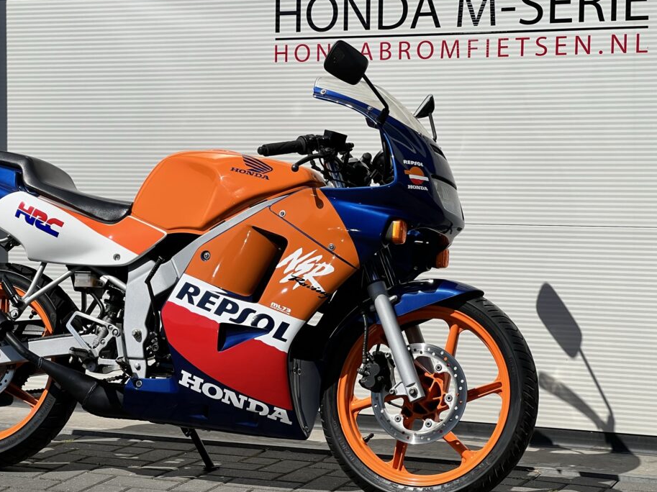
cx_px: 274
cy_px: 255
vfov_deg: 16.4
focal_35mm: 90
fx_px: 1707
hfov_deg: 21.8
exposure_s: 1/1553
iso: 32
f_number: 2.8
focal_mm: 9
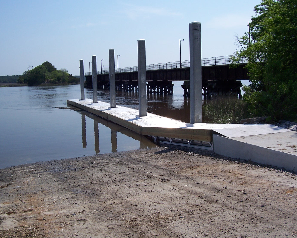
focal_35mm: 36
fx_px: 316
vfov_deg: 41.1
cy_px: 118
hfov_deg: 50.3
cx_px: 142
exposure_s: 1/750
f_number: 5.6
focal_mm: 5.6
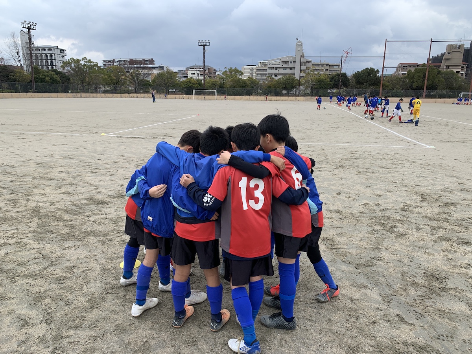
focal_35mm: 26
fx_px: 355
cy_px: 177
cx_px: 236
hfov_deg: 67.3
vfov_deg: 53.1
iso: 25
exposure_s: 1/771
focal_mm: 4.25
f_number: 1.8
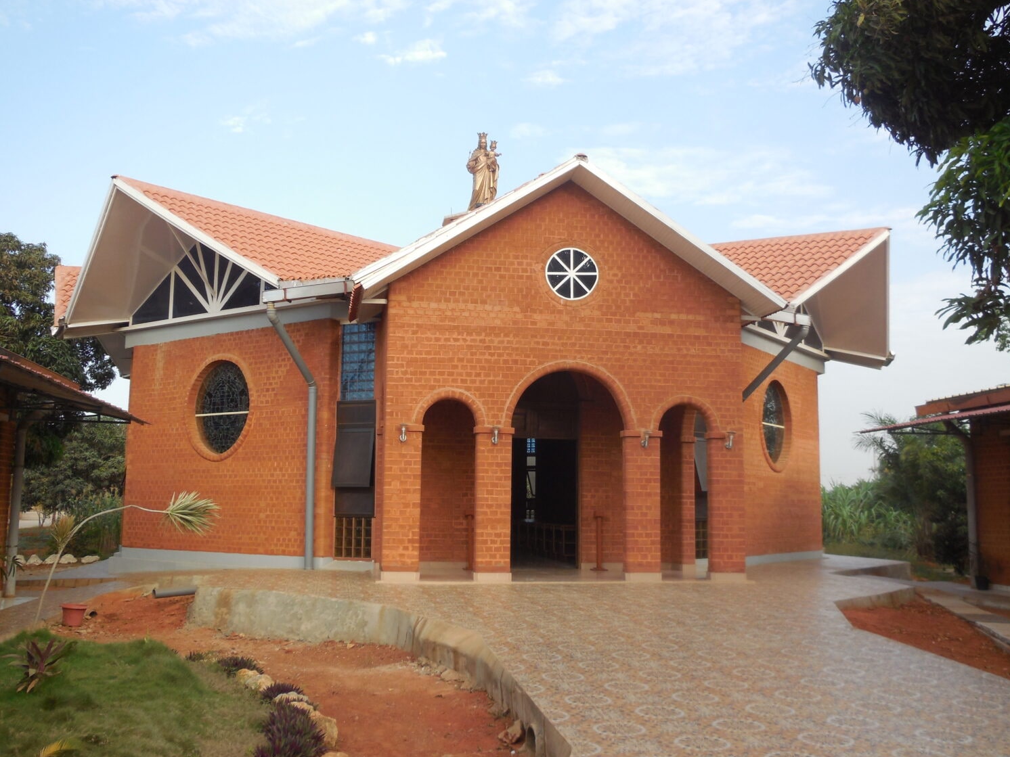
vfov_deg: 40.7
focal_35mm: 35
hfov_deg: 52.6
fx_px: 1021
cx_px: 498
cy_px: 385
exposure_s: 1/320
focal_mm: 6.1
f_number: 3.4
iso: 125
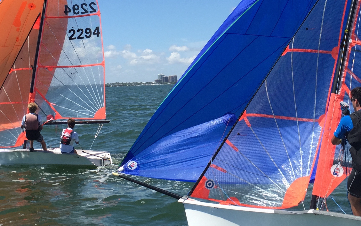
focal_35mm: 57
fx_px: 561
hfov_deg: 35.7
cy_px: 33
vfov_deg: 22.3
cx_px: 190
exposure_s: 1/2326
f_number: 2.2
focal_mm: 4.15
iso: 32
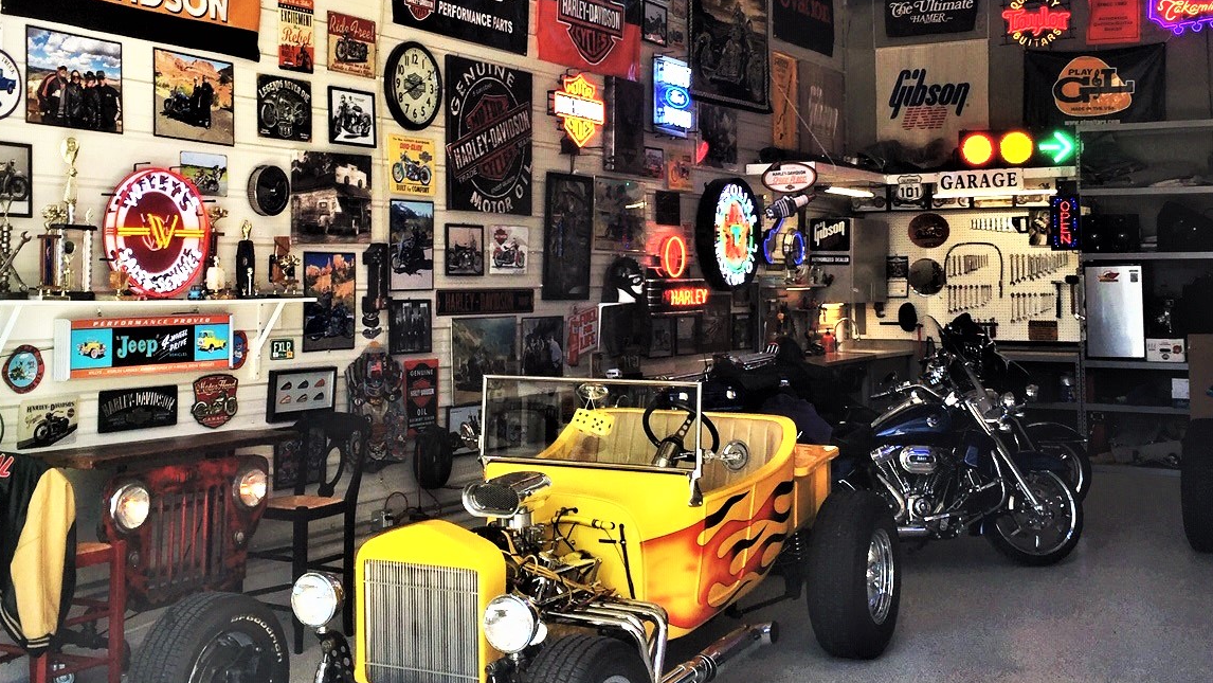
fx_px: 1448
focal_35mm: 45
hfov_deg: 45.5
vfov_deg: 26.4
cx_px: 578
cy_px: 221
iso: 32
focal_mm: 4.15
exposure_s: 1/166
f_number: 2.2
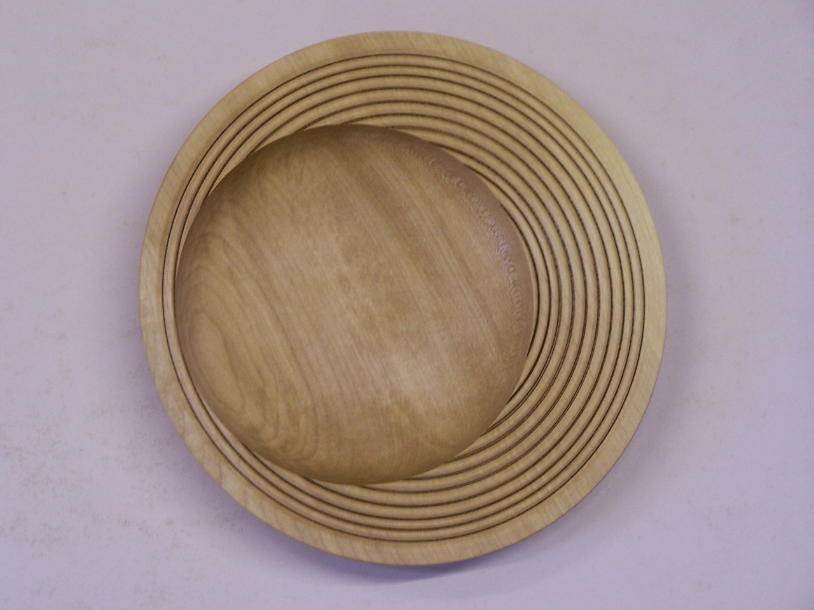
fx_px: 2751
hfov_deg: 16.8
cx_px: 407
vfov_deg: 12.7
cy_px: 305
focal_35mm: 117
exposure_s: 1/25
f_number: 3.2
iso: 140
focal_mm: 19.4
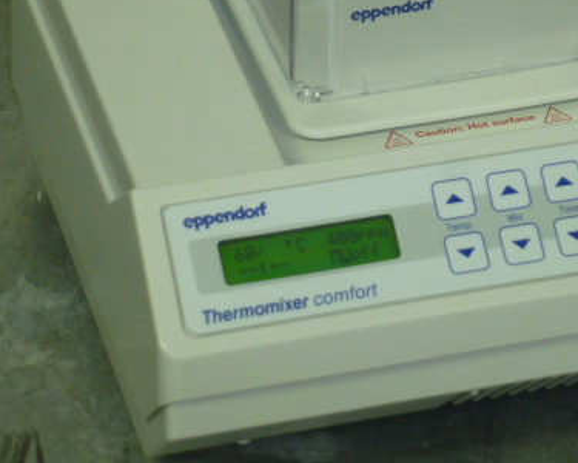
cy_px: 117
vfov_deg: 6.0
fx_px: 4413
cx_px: 395
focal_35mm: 258
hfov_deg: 7.5
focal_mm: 27.7
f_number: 5.3
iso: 200
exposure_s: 1/60
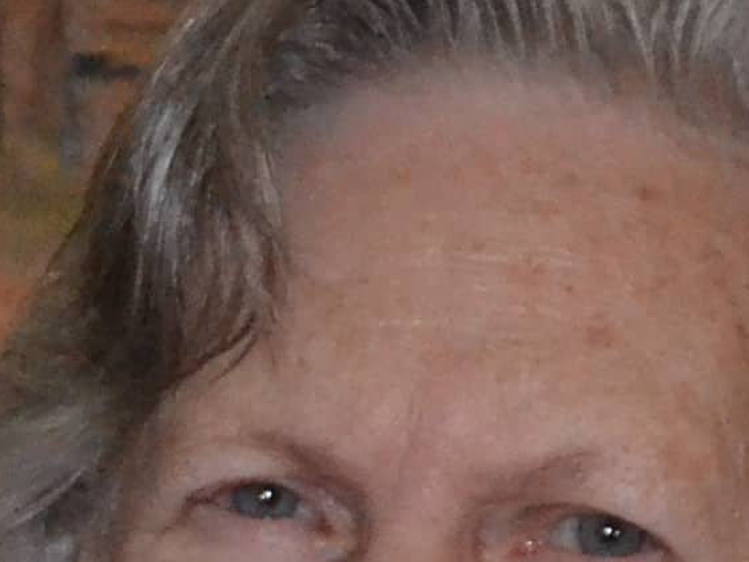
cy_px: 728
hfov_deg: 10.6
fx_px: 4025
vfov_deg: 7.9
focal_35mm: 186
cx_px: 542
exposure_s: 1/60
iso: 3200
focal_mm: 50
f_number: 5.6
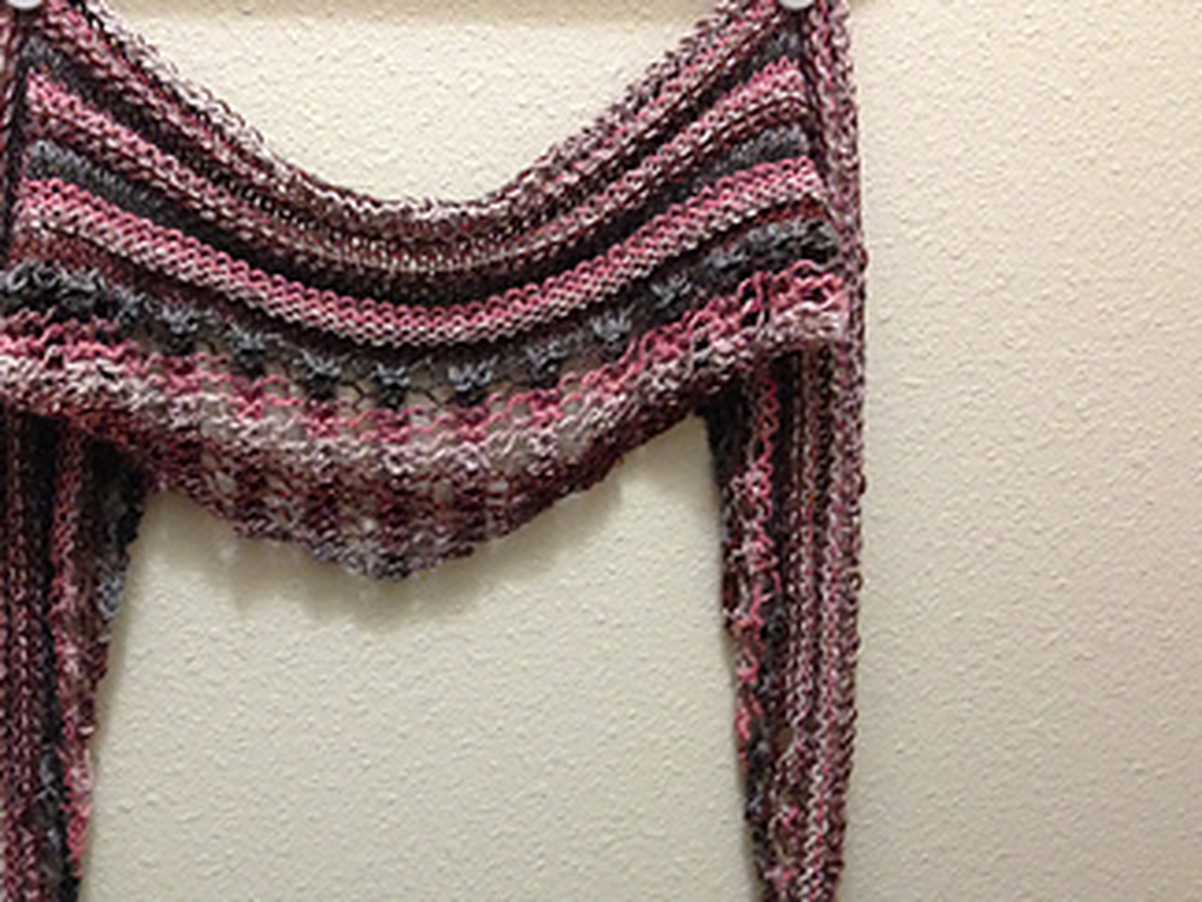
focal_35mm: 51
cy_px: 685
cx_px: 393
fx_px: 1771
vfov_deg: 28.1
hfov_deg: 37.1
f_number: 2.4
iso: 320
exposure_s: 1/20
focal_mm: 4.12
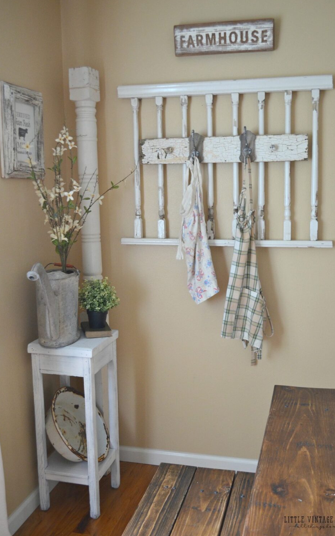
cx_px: 177
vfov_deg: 52.8
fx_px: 541
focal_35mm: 37
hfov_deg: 34.4
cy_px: 268
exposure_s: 1/60
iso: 800
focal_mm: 24
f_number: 4
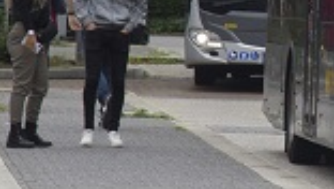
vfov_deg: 1.9
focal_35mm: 636
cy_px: 47
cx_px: 557
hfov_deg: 3.4
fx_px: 5637
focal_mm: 105
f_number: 13
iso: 400
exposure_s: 1/160
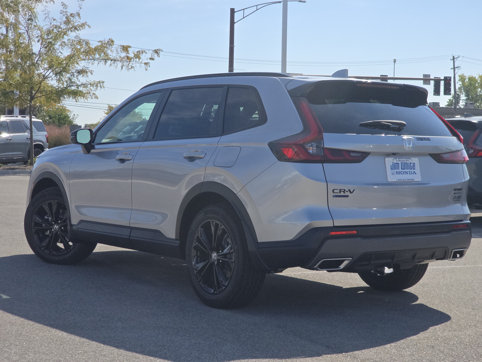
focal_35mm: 69
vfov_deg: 21.3
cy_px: 181
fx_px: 961
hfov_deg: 28.2
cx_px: 241
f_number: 2.4
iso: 50
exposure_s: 1/3092
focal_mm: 7.9
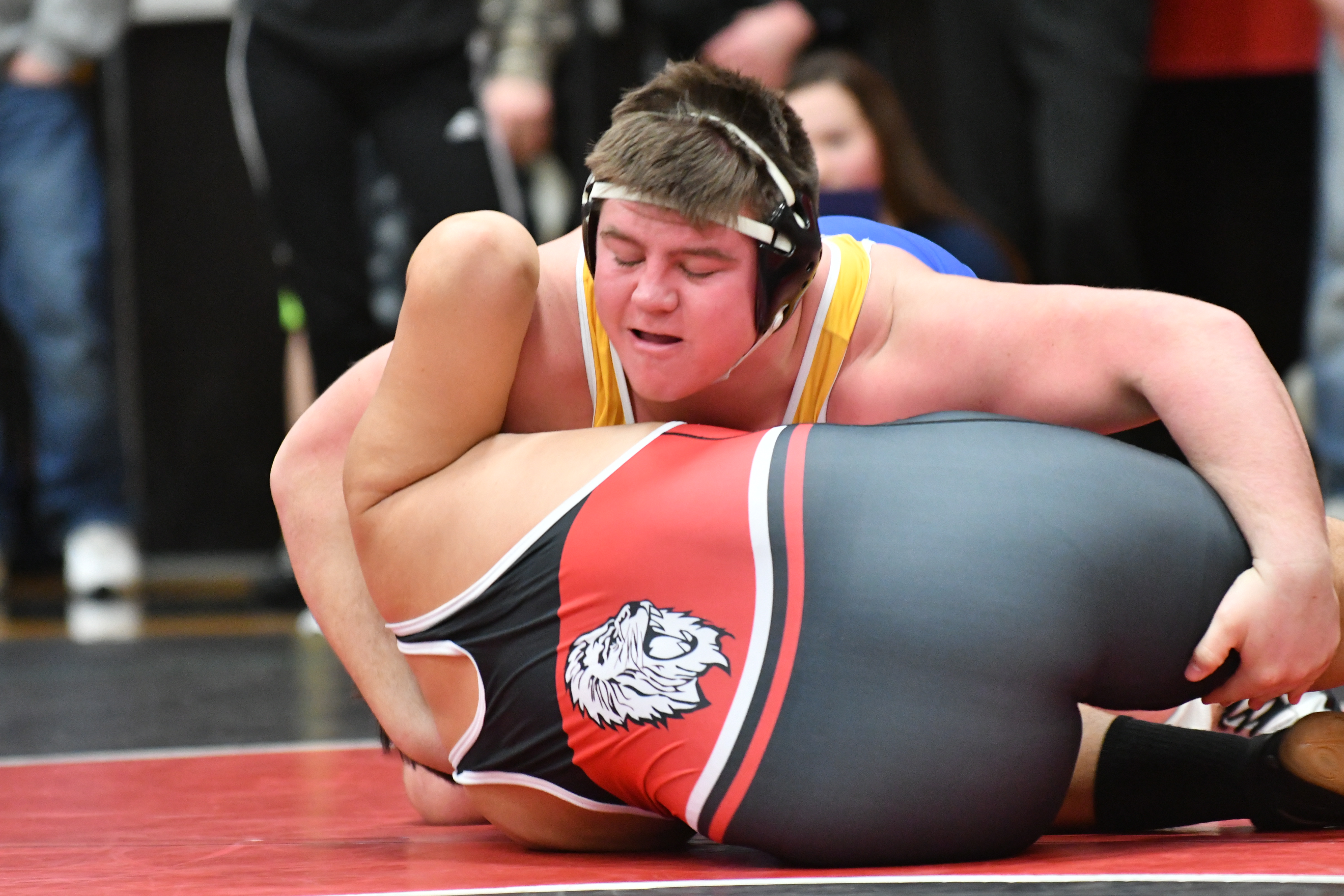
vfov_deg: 6.5
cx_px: 672
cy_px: 448
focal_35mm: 210
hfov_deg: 9.8
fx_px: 7839
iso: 4000
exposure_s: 1/400
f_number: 2.8
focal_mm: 140
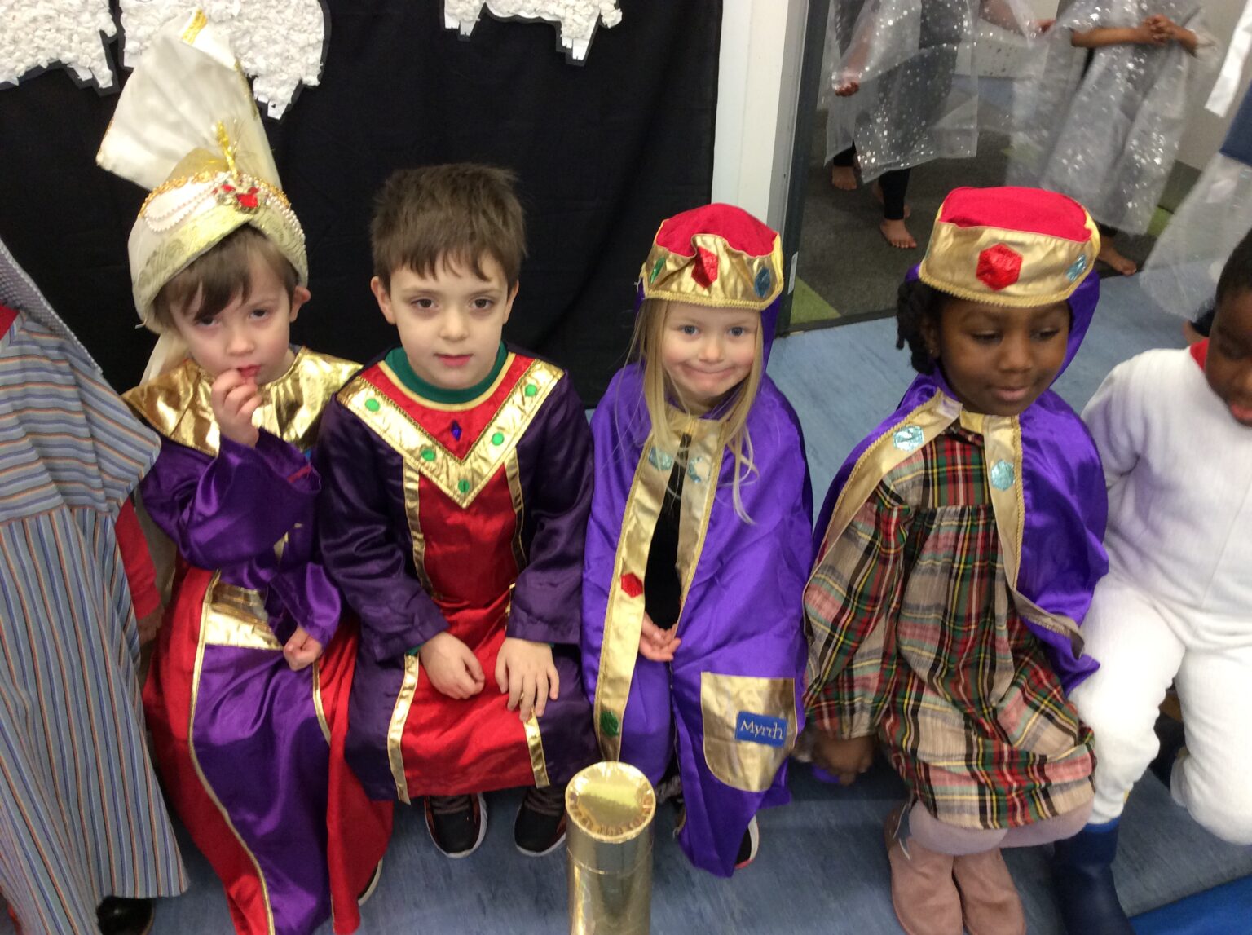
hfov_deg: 56.9
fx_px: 1156
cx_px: 626
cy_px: 468
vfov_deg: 44.0
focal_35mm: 32
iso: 100
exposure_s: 1/25
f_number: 2.4
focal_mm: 3.3
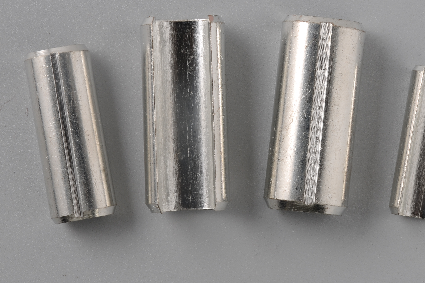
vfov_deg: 7.7
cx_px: 285
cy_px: 98
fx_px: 2111
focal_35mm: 179
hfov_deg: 11.5
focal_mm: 70
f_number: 22
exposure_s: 1/80
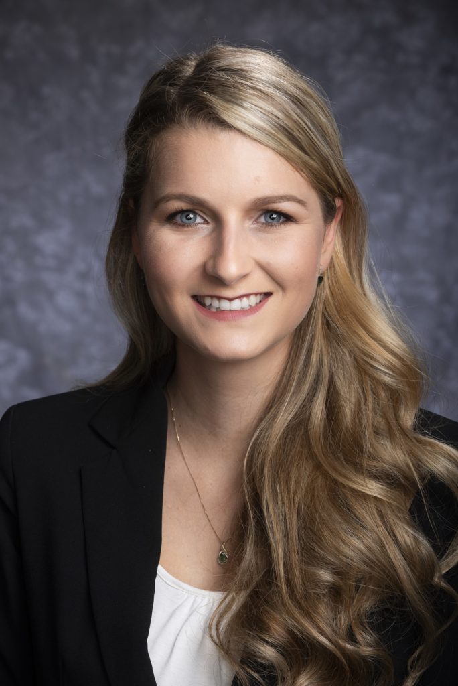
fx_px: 2573
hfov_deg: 10.2
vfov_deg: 15.2
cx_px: 229
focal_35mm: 135
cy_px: 343
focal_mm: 135
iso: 100
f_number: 11
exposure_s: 1/200
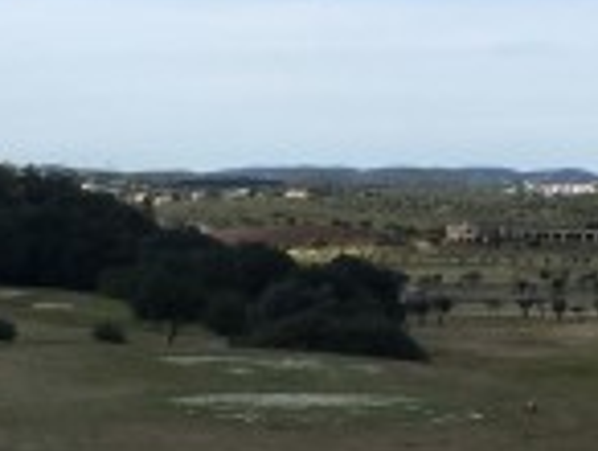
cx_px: 405
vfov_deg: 11.7
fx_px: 2198
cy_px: 336
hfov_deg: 15.5
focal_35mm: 127
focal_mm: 4.15
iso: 32
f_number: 2.2
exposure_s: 1/1721
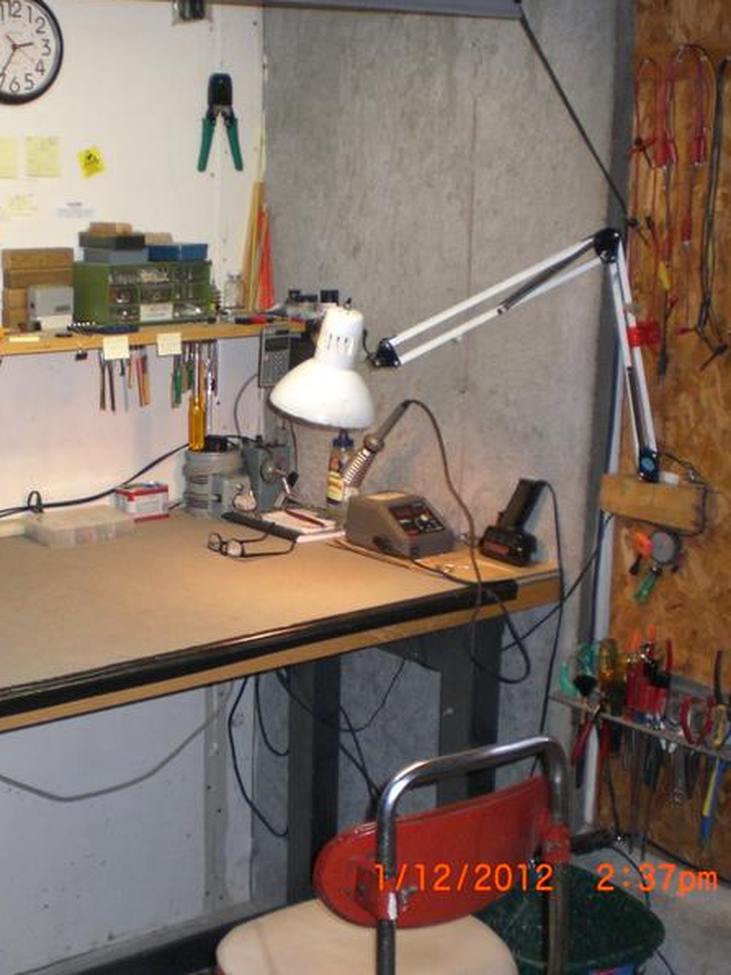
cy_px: 488
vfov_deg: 37.5
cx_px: 142
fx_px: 1436
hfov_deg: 28.0
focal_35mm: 51
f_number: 3.1
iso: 200
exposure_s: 1/60
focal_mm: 6.3
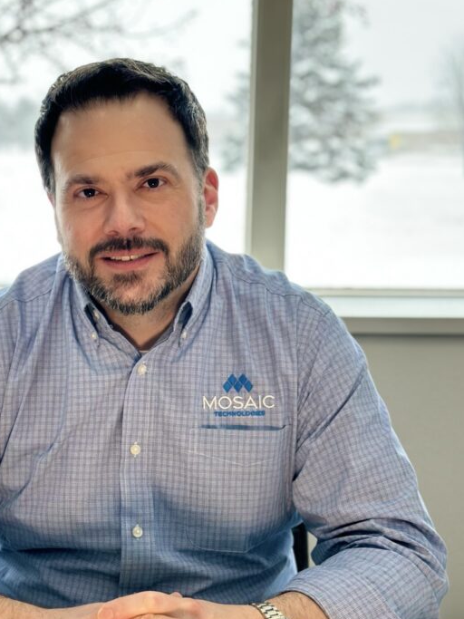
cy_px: 338
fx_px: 1287
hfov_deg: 20.3
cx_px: 134
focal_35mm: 72
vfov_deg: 27.0
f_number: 1.78
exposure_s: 1/430
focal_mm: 6.86
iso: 80
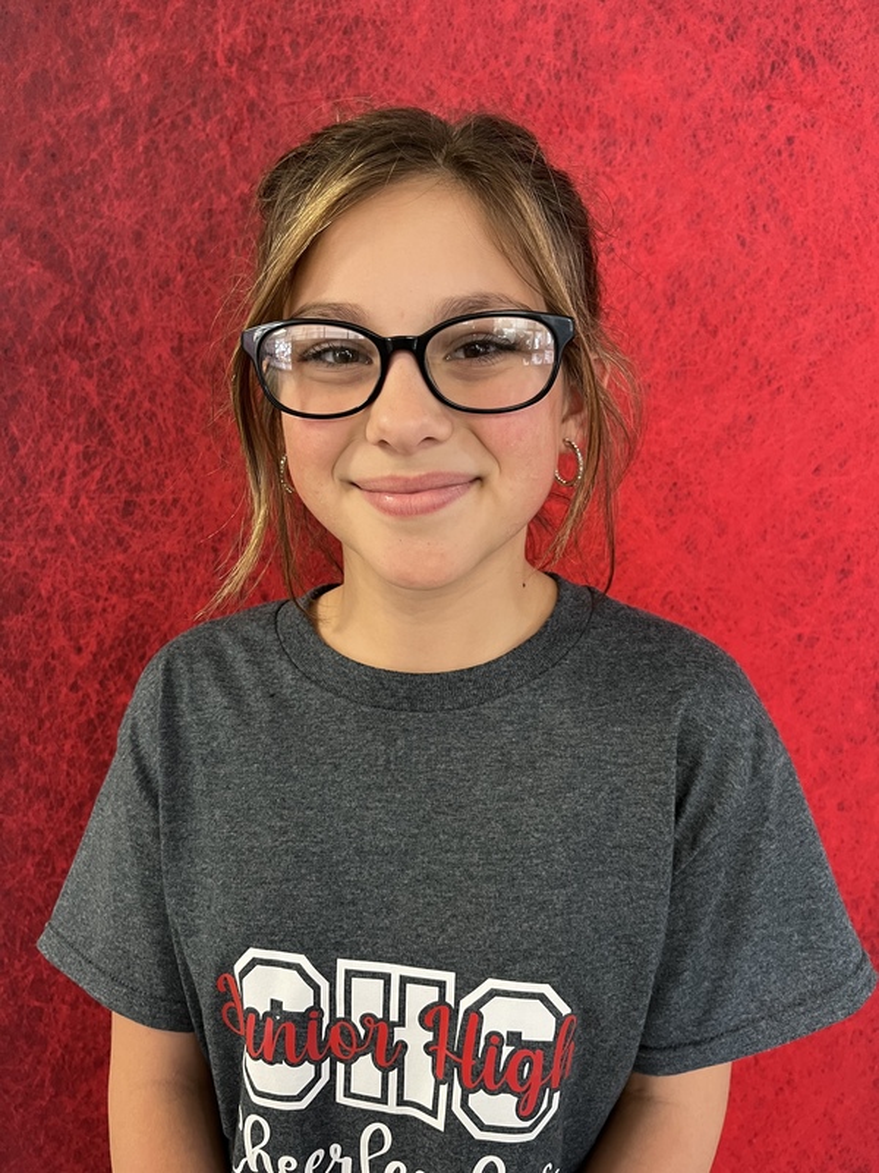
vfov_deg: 67.3
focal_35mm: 26
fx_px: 880
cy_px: 586
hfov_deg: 53.1
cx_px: 440
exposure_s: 1/60
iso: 200
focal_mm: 5.1
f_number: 1.6
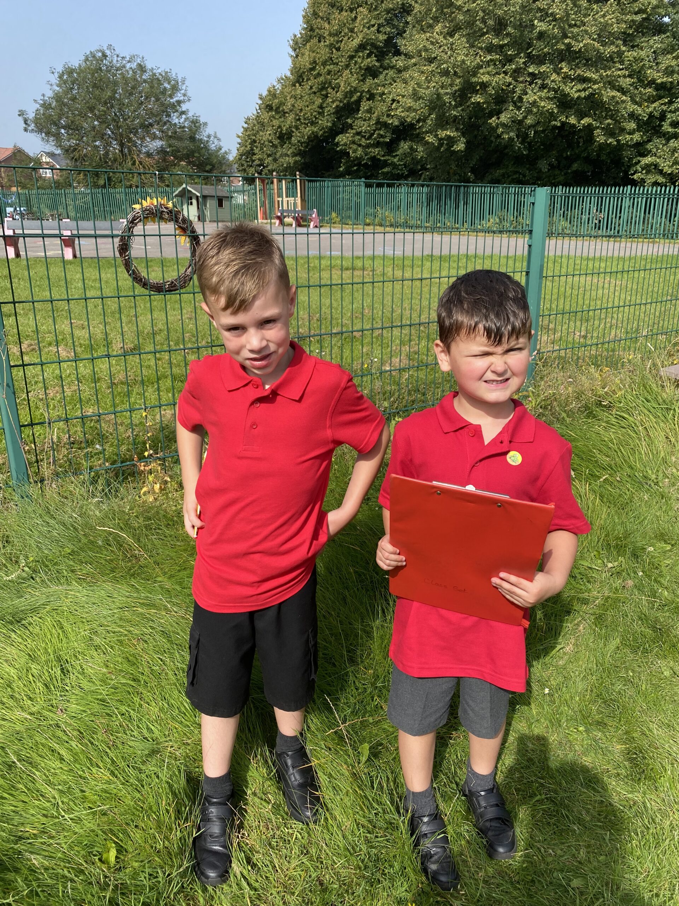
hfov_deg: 53.1
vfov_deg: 67.3
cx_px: 340
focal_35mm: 26
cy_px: 453
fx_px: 680
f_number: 1.8
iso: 32
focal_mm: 4.25
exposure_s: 1/2066
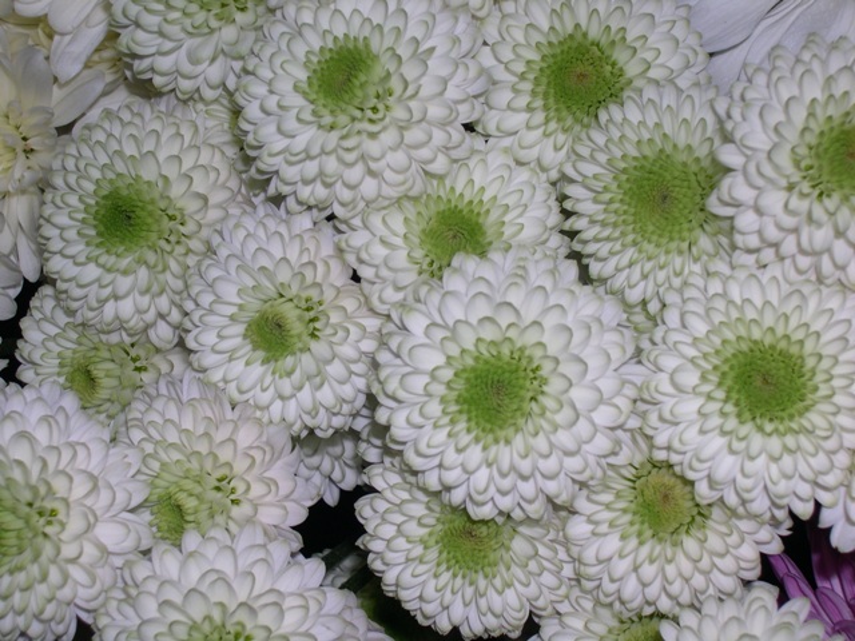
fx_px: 1902
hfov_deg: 25.3
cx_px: 428
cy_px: 320
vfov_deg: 19.1
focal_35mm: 77
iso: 100
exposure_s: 1/60
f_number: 10.8
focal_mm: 16.3
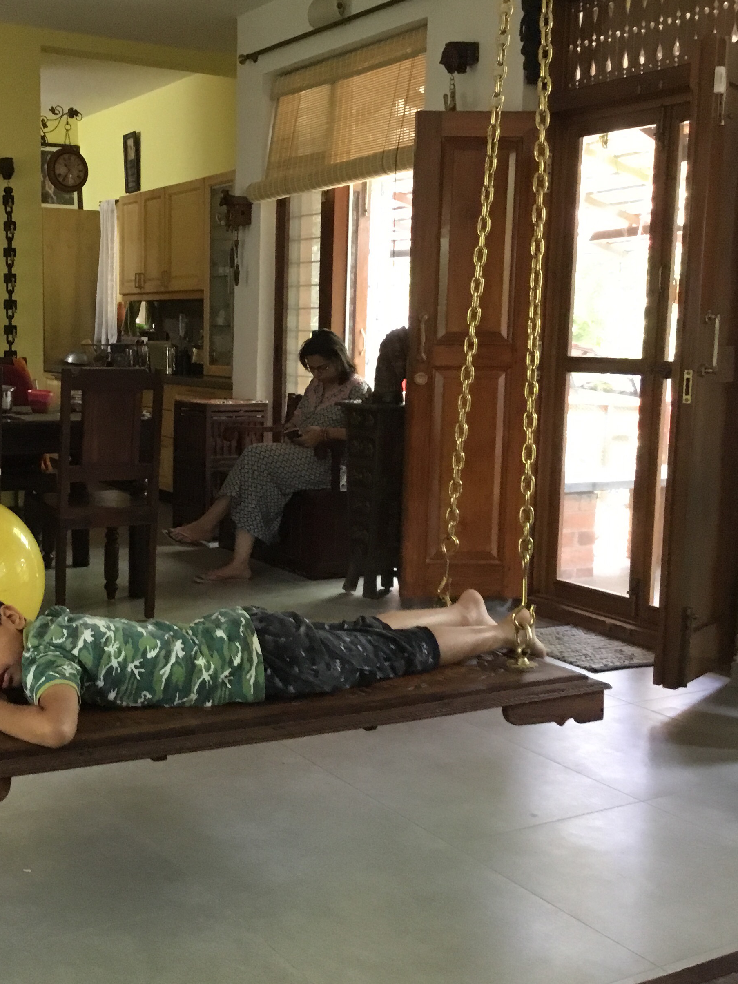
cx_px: 218
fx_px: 1194
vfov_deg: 44.8
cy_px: 491
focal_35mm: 42
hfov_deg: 33.9
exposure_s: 1/25
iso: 200
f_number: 2.4
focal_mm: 3.3
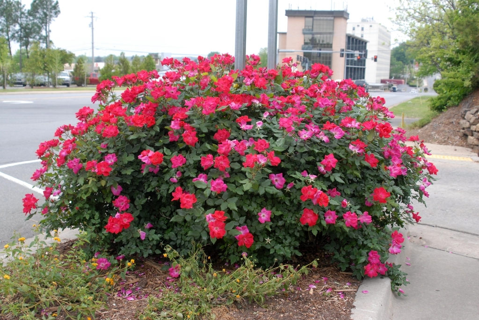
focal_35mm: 42
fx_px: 559
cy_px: 160
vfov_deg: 32.0
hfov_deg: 46.4
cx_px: 240
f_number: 5.6
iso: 400
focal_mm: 28
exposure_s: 1/125
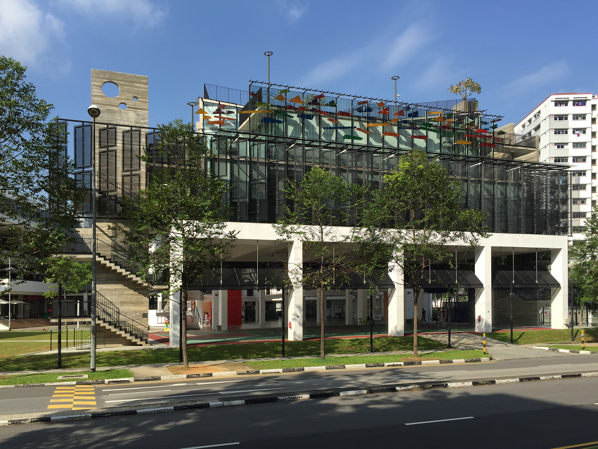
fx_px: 501
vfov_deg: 48.2
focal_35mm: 29
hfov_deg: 61.7
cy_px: 224
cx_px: 299
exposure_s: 1/1522
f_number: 2.2
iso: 32
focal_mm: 4.15
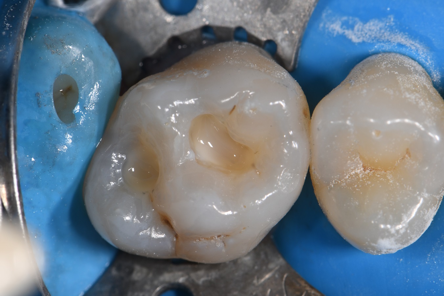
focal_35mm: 157
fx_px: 1935
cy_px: 148
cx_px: 222
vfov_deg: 8.7
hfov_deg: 13.1
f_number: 32
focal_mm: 105
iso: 200
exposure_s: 1/160
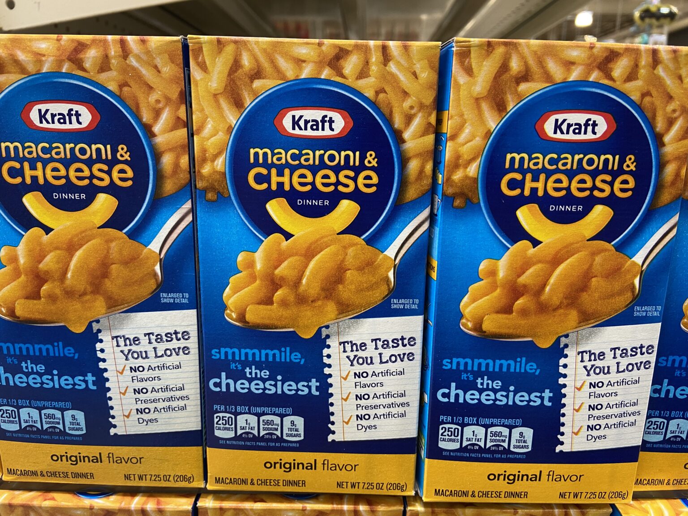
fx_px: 517
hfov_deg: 67.3
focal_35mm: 26
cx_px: 344
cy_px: 258
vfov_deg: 53.1
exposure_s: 1/60
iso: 80
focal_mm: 4.25
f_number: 1.8
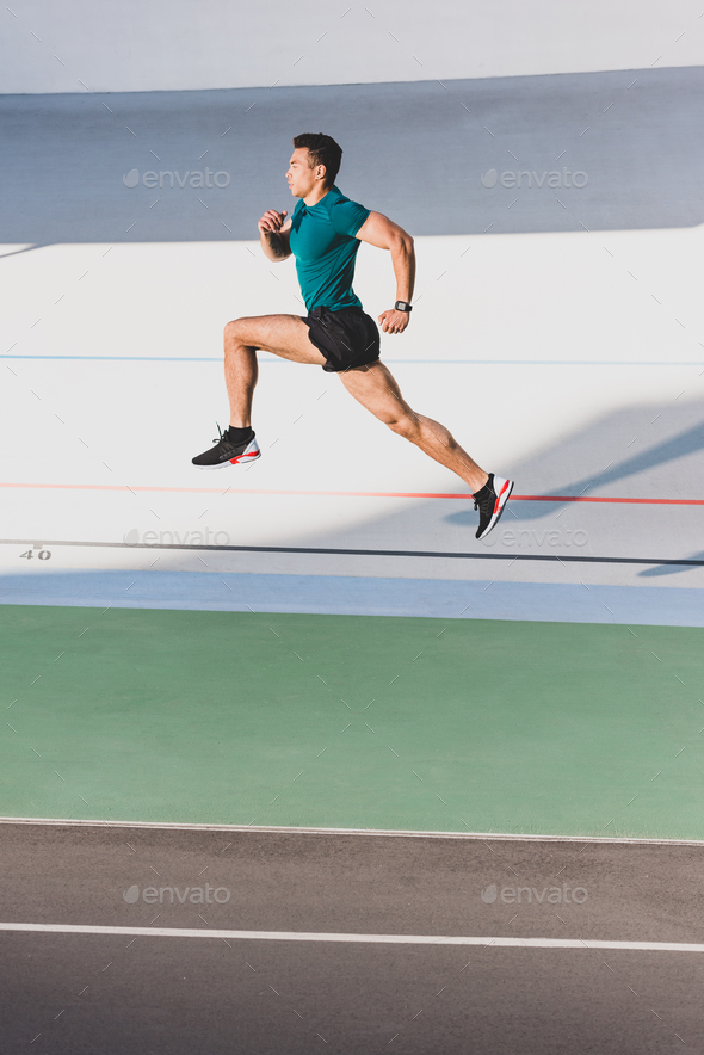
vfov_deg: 21.5
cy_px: 528
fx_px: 2784
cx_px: 352
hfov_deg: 14.4
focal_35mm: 95
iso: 200
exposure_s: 1/800
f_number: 5
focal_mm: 95
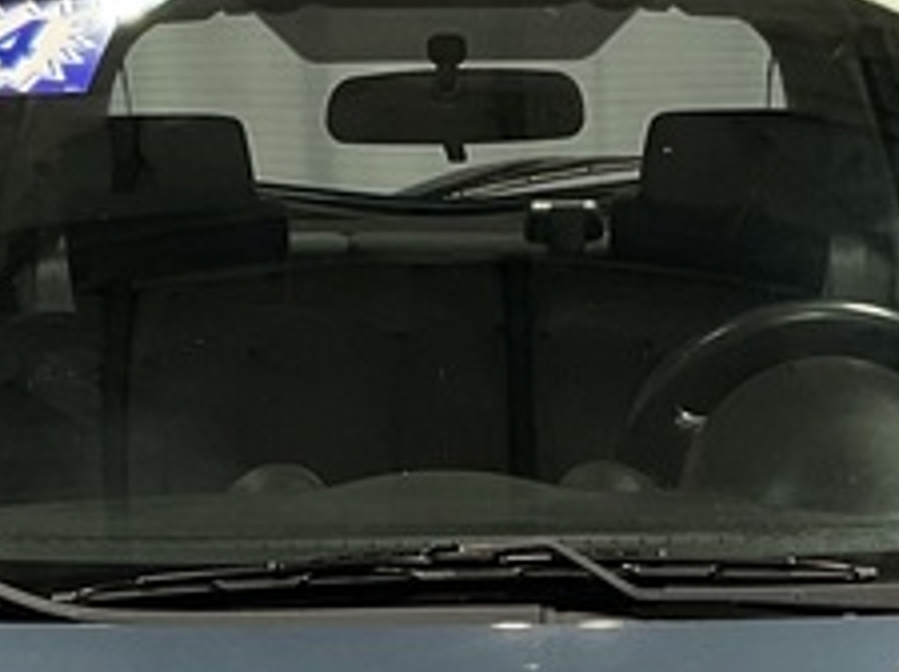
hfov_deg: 15.9
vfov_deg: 11.2
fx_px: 3215
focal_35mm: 124
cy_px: 1164
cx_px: 491
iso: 40
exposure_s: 1/60
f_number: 1.8
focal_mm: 3
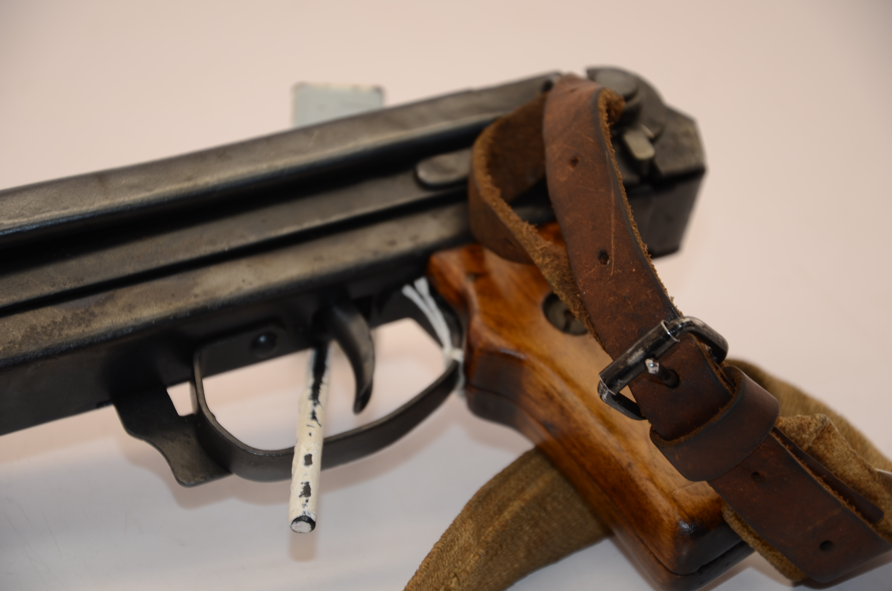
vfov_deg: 10.1
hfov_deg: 15.2
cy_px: 296
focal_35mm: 135
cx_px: 446
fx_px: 3338
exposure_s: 1/80
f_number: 5.6
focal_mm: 90
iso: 100
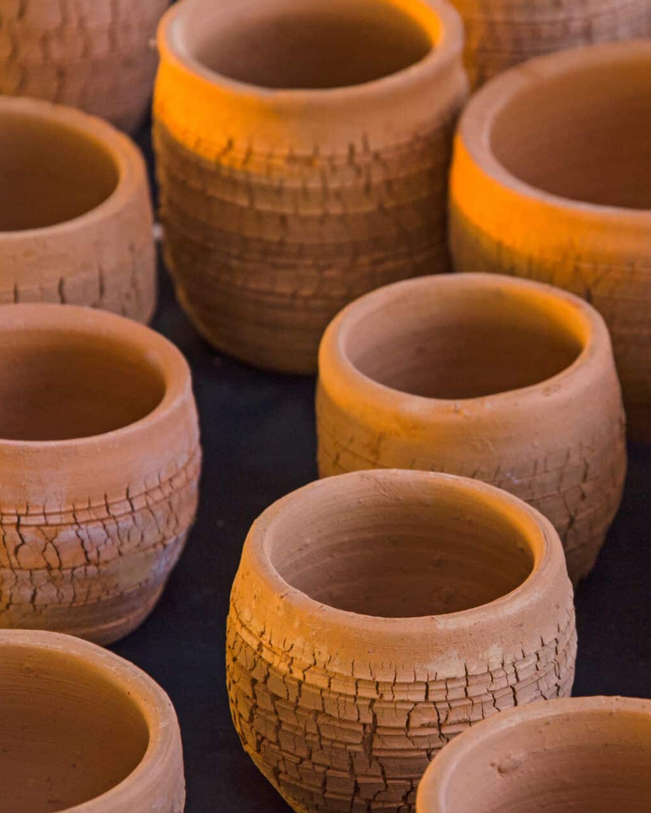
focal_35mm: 224
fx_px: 5387
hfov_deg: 6.9
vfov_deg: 8.6
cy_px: 406
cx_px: 538
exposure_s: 1/60
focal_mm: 105
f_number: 8
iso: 280
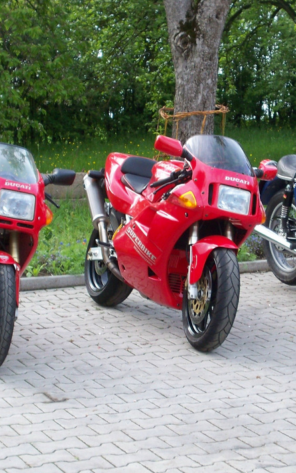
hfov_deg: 13.7
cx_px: 244
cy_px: 234
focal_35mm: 95
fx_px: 1226
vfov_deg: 21.9
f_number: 3.5
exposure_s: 1/125
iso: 100
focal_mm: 7.8
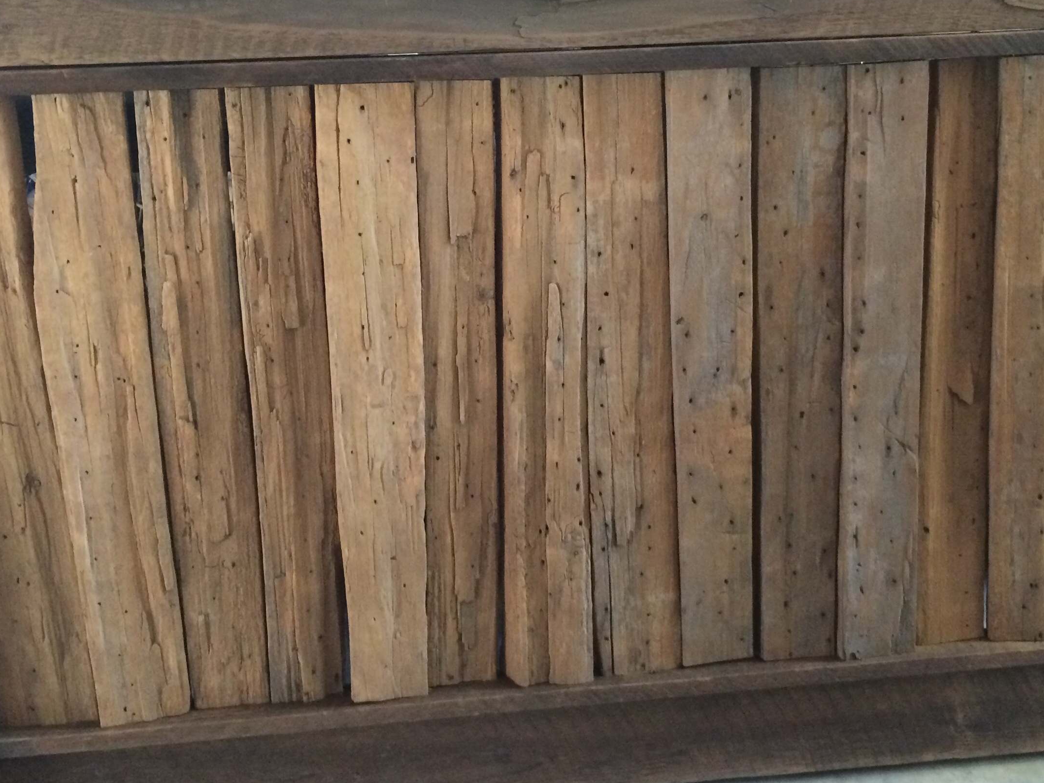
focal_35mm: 44
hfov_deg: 42.9
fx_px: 1327
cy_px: 356
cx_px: 557
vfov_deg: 32.9
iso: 250
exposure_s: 1/30
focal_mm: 4.15
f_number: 2.2
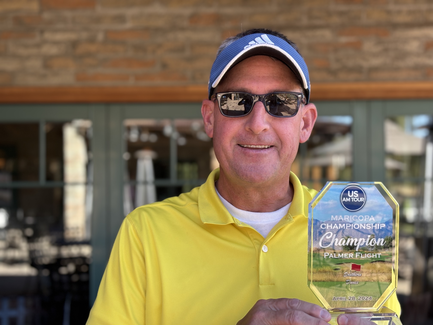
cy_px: 162
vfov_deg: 28.0
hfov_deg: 36.8
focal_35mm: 52
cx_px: 216
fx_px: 650
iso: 32
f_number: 1.6
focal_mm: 5.96
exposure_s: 1/213
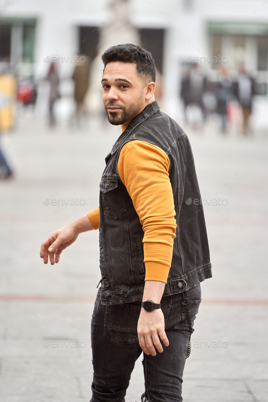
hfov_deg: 7.3
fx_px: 2098
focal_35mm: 188
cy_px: 198
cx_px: 134
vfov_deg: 10.9
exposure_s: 1/250
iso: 125
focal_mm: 180
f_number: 2.8
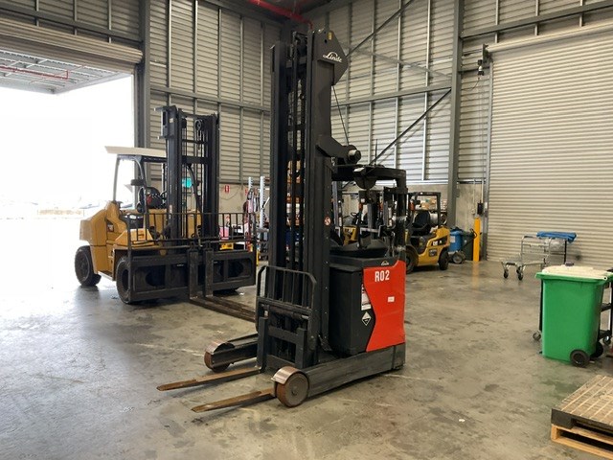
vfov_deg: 48.2
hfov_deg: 61.7
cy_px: 230
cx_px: 306
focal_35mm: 29
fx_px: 514
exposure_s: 1/50
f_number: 1.8
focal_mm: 3
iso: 125
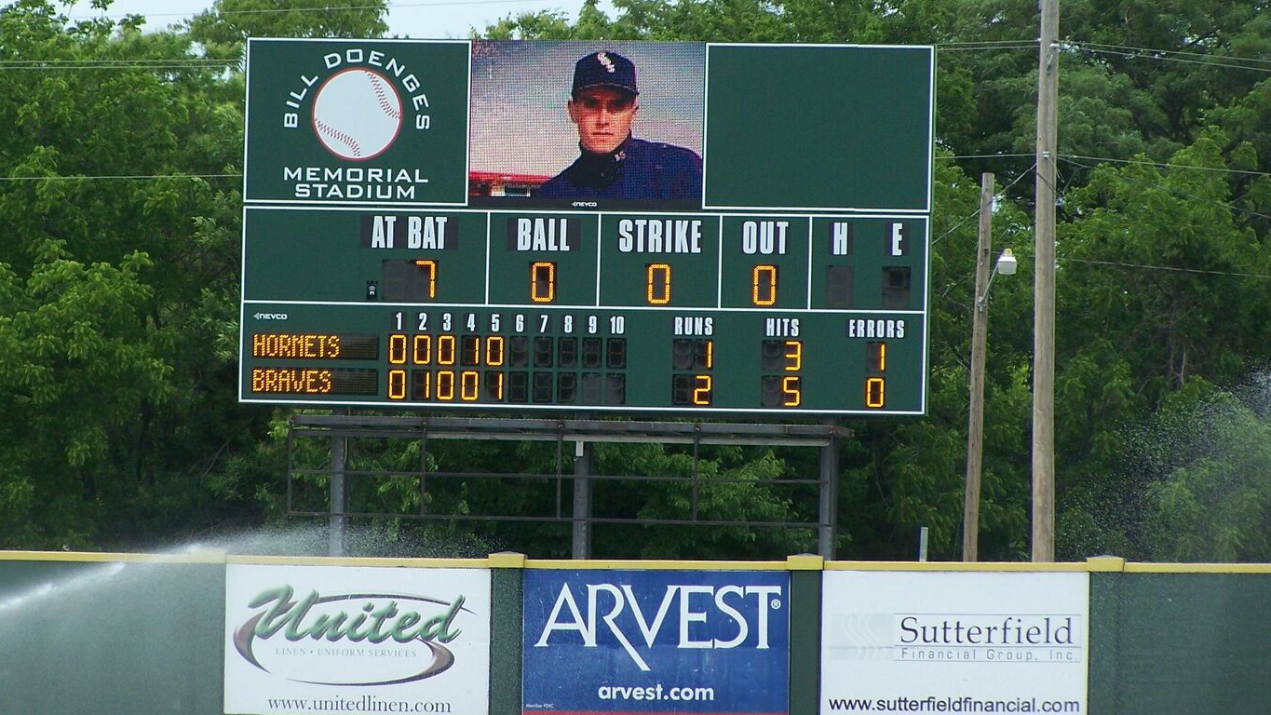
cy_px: 203
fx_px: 9370
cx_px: 597
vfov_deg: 4.4
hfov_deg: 7.8
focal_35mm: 278
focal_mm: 36.2
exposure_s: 1/800
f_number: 3.2
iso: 80
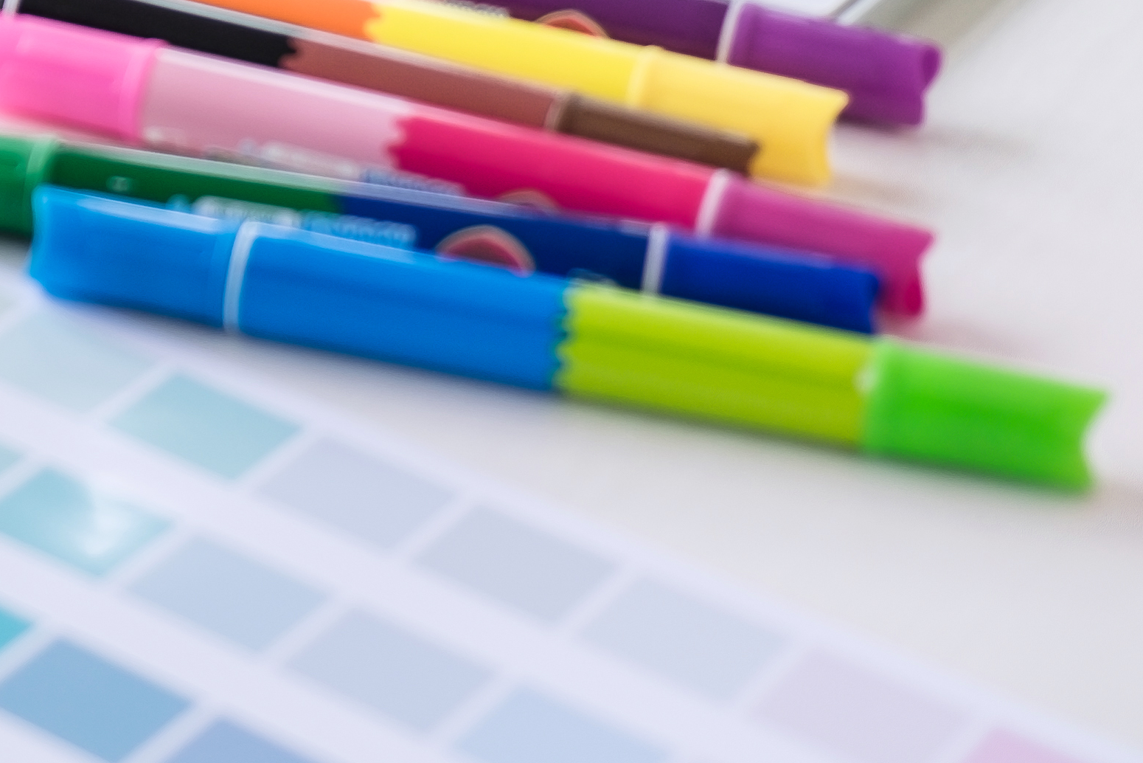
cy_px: -126
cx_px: -308
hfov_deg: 16.2
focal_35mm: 120
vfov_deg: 11.2
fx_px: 3810
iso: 200
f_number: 3.2
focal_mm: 25.4
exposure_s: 1/250
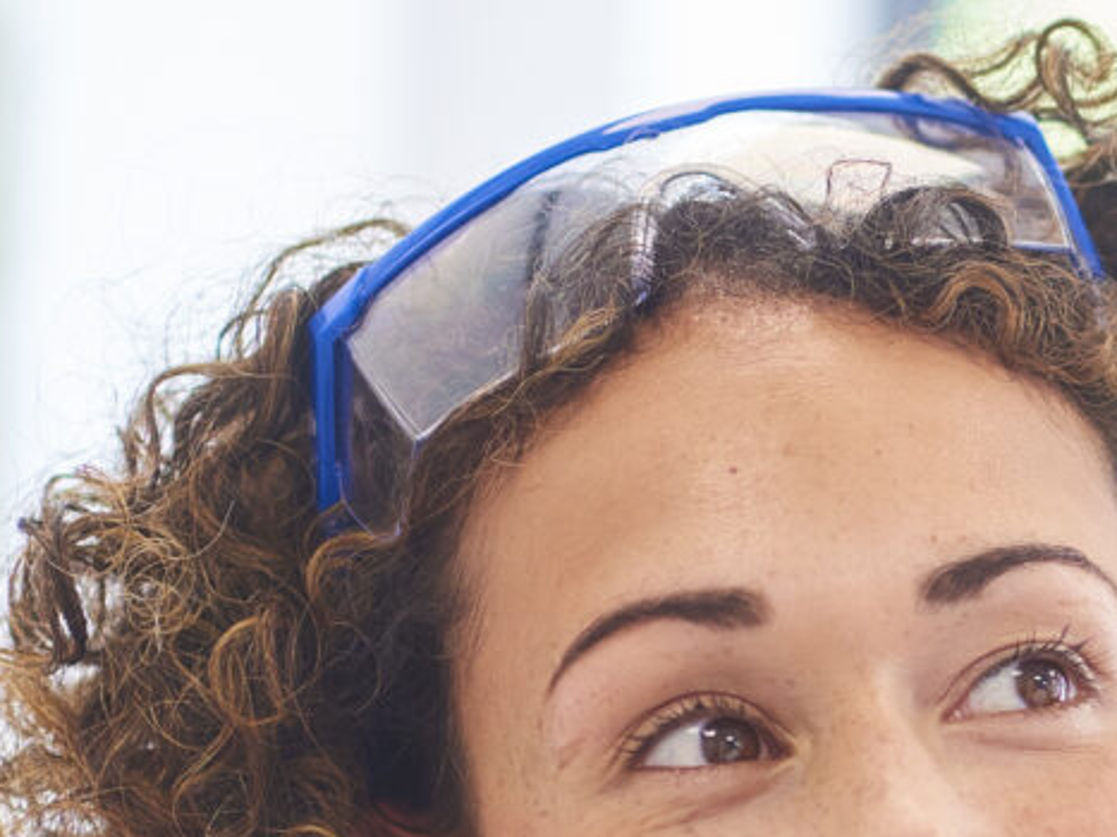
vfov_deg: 4.7
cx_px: 1397
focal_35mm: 315
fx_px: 10162
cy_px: 957
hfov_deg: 6.2
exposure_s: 1/320
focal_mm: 85
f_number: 2.5
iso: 500
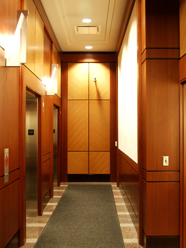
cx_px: 93
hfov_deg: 36.8
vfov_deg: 47.9
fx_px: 279
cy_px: 124
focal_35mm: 39
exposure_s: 1/4
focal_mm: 8.22
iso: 200
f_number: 3
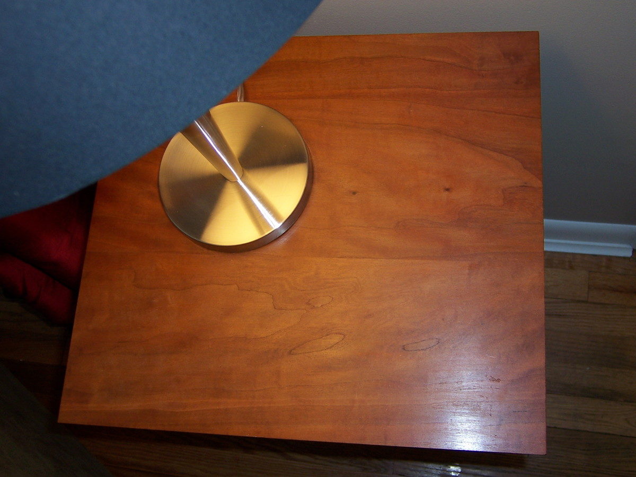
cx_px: 318
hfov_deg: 46.8
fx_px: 735
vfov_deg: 36.0
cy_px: 238
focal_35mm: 40
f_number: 3.4
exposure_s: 1/60
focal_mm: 6.7
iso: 80
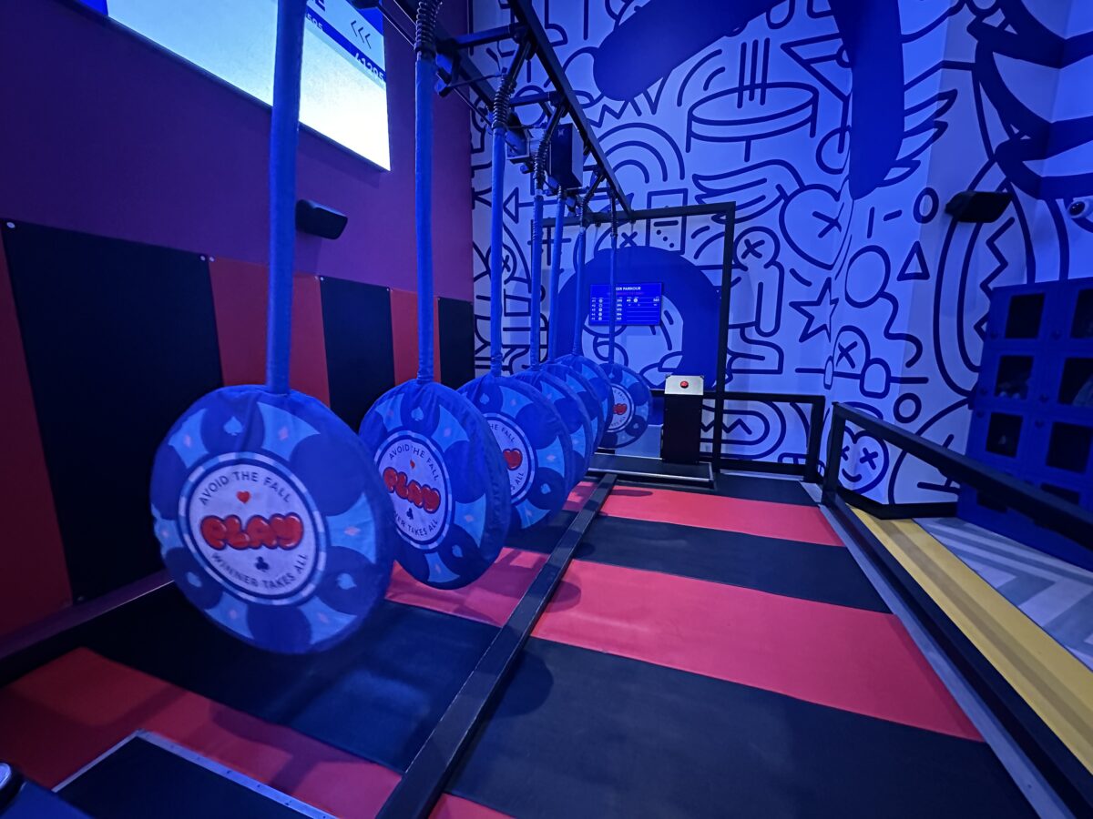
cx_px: 546
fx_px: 442
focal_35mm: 14
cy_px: 410
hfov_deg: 102.1
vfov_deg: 85.7
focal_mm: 2.22
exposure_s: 1/41
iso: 1250
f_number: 2.2
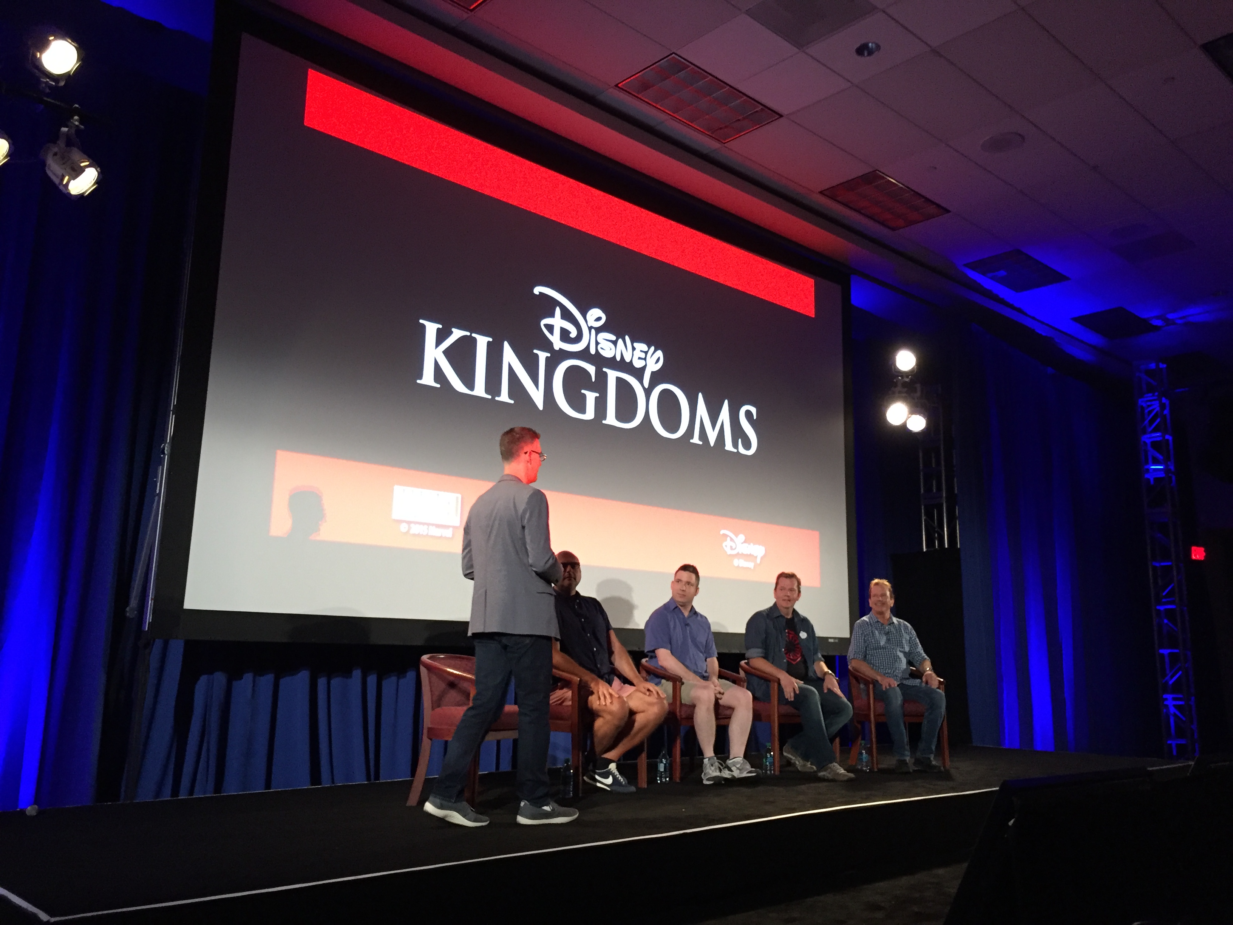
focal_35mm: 29
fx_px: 1033
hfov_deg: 61.7
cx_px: 616
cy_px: 462
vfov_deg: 48.2
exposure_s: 1/30
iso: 200
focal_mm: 4.15
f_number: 2.2
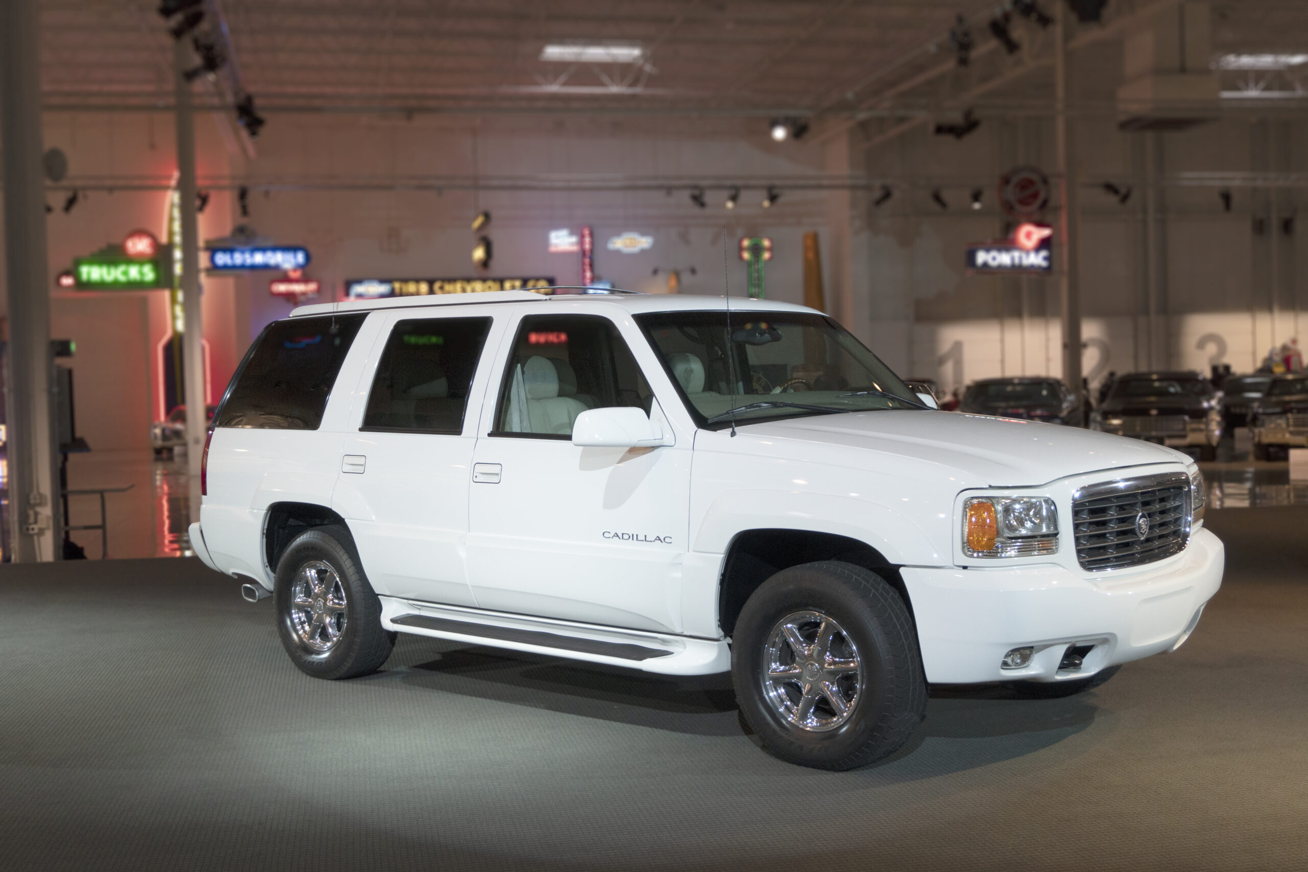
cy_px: 436
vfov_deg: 30.9
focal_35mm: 44
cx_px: 654
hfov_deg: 45.0
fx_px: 1580
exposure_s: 1/160
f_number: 4.5
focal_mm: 29
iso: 1250
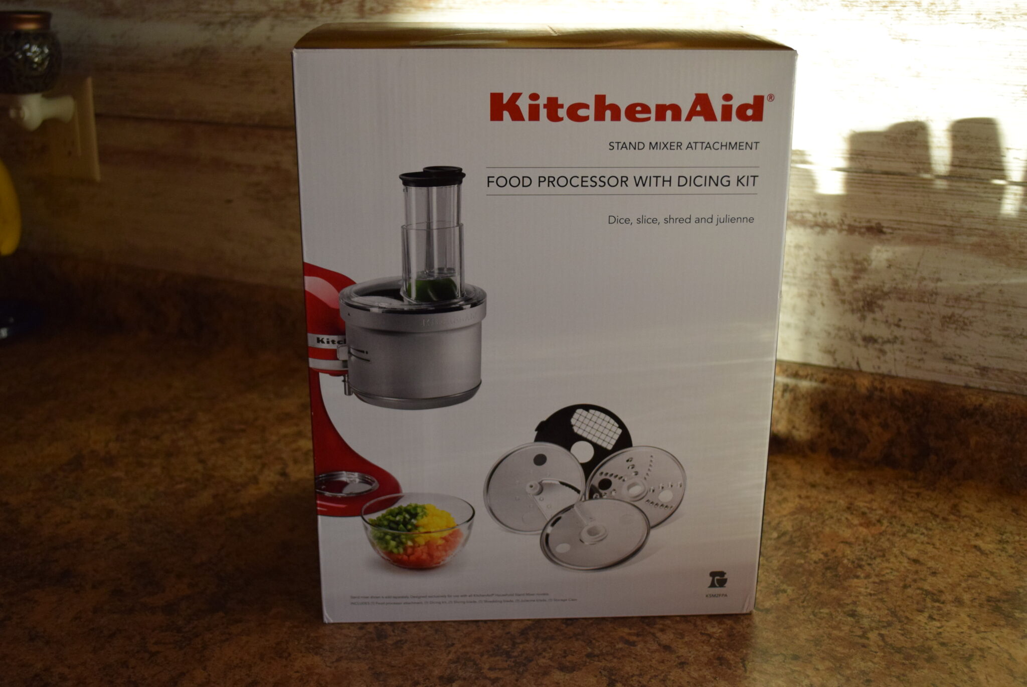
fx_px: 1113
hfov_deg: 49.5
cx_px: 514
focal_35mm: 39
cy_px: 344
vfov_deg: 34.3
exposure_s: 1/60
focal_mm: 26
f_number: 4.2
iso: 1800
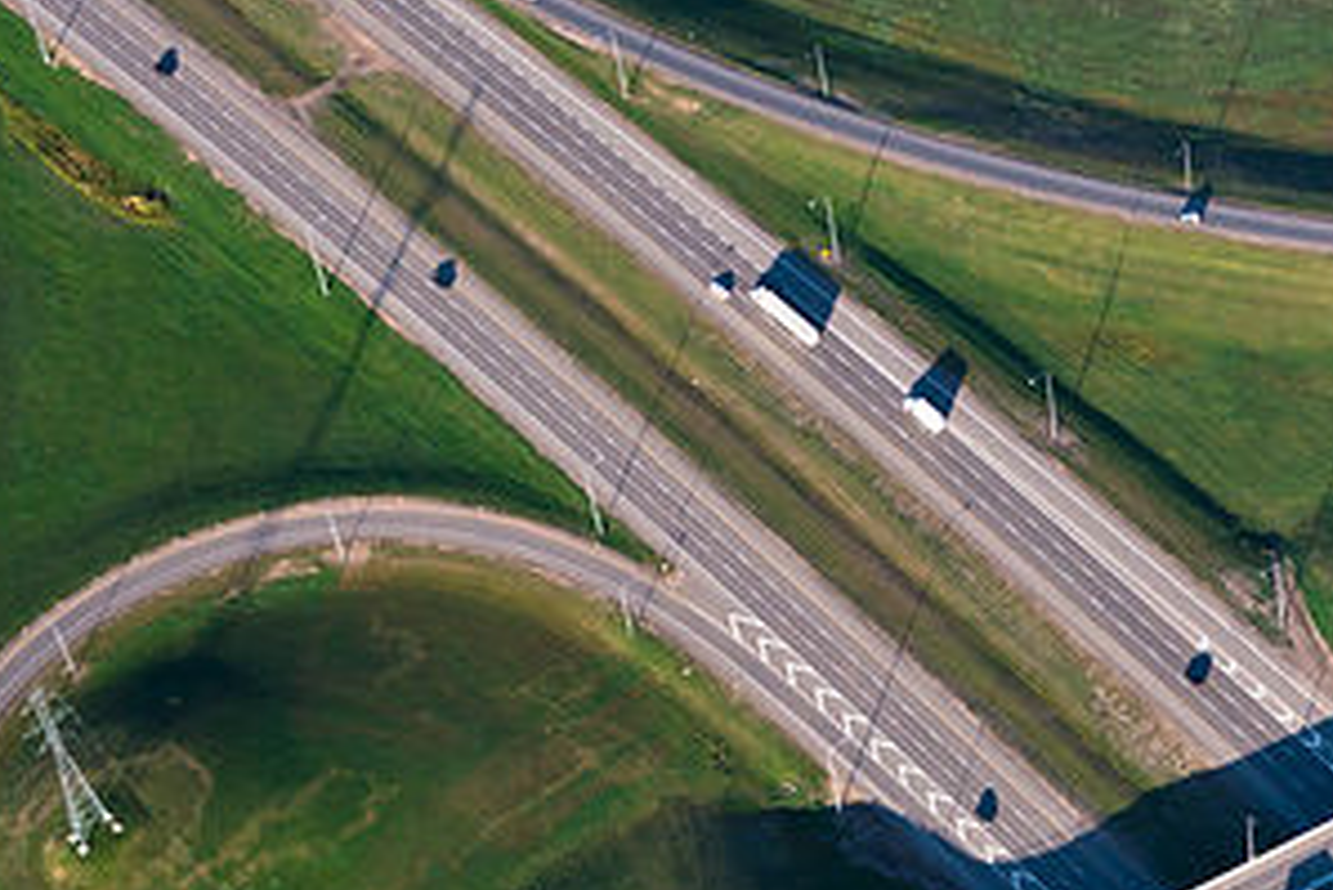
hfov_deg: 16.7
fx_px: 4482
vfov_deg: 11.2
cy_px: 997
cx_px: 1190
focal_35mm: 121
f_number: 5
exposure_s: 1/800
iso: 800
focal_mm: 45
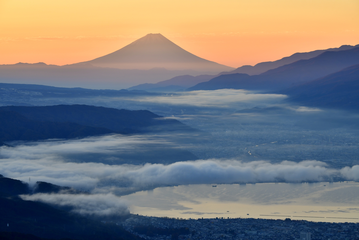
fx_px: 1595
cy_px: 120
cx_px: 180
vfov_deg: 8.6
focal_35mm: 160
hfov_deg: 12.8
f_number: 11
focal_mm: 160
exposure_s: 1/80
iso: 200
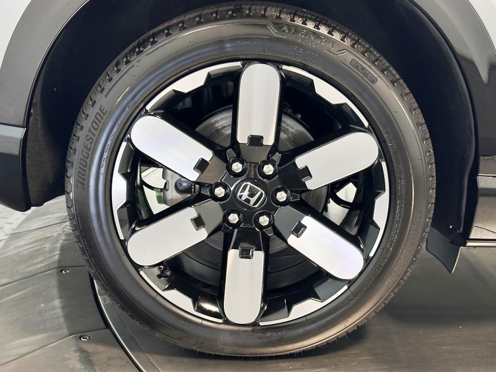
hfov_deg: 39.7
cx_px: 248
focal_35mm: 48
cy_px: 186
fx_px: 688
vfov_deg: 30.3
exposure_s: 1/30
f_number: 1.78
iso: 500
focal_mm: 6.86
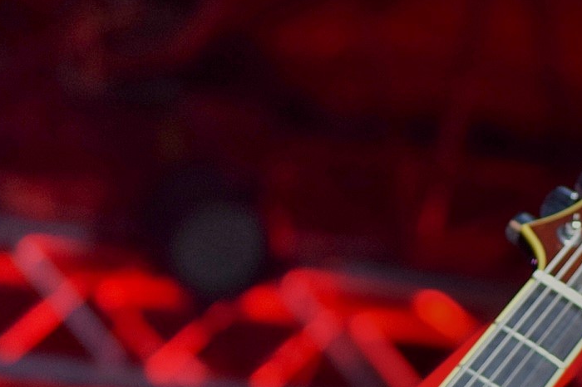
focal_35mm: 247
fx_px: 3991
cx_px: -180
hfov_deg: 8.2
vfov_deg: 5.6
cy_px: 117
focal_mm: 50
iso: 800
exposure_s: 1/60
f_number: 2.8
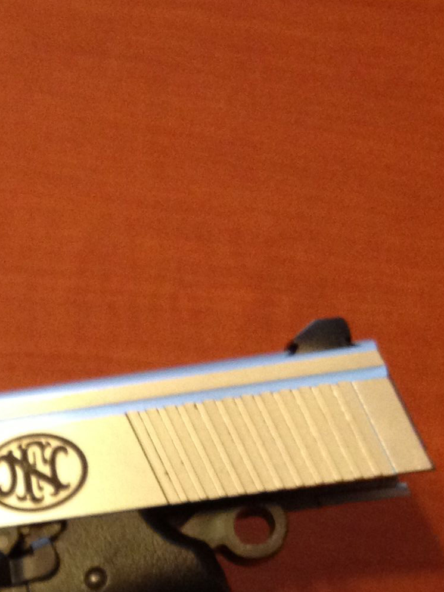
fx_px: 1966
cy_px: 723
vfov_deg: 16.4
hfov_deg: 12.3
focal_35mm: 115
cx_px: -201
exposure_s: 1/20
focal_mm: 4.28
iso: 200
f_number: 2.4
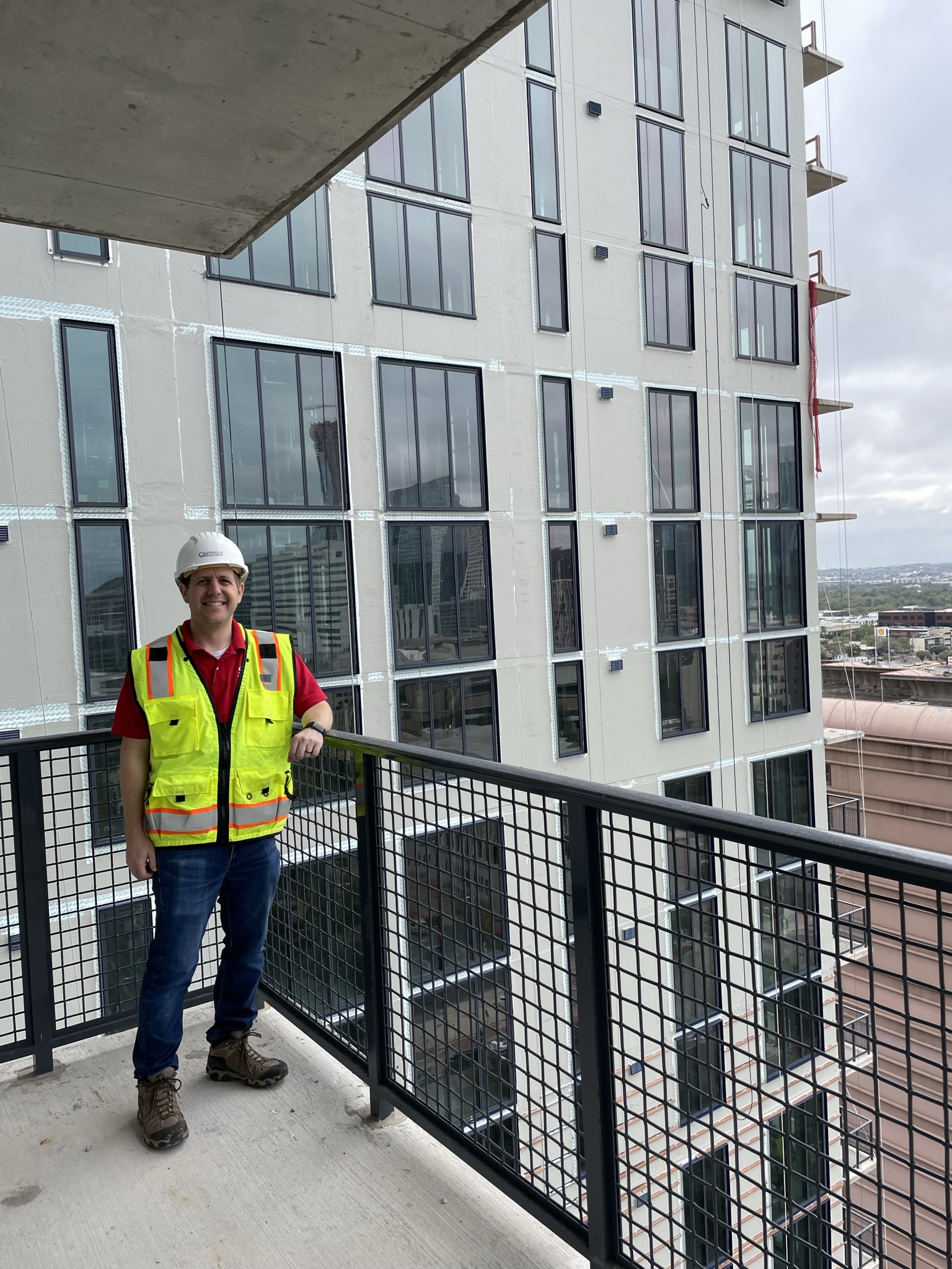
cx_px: 476
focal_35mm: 26
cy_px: 634
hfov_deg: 53.1
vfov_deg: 67.3
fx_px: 953
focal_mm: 4.2
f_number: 1.6
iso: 32
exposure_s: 1/842
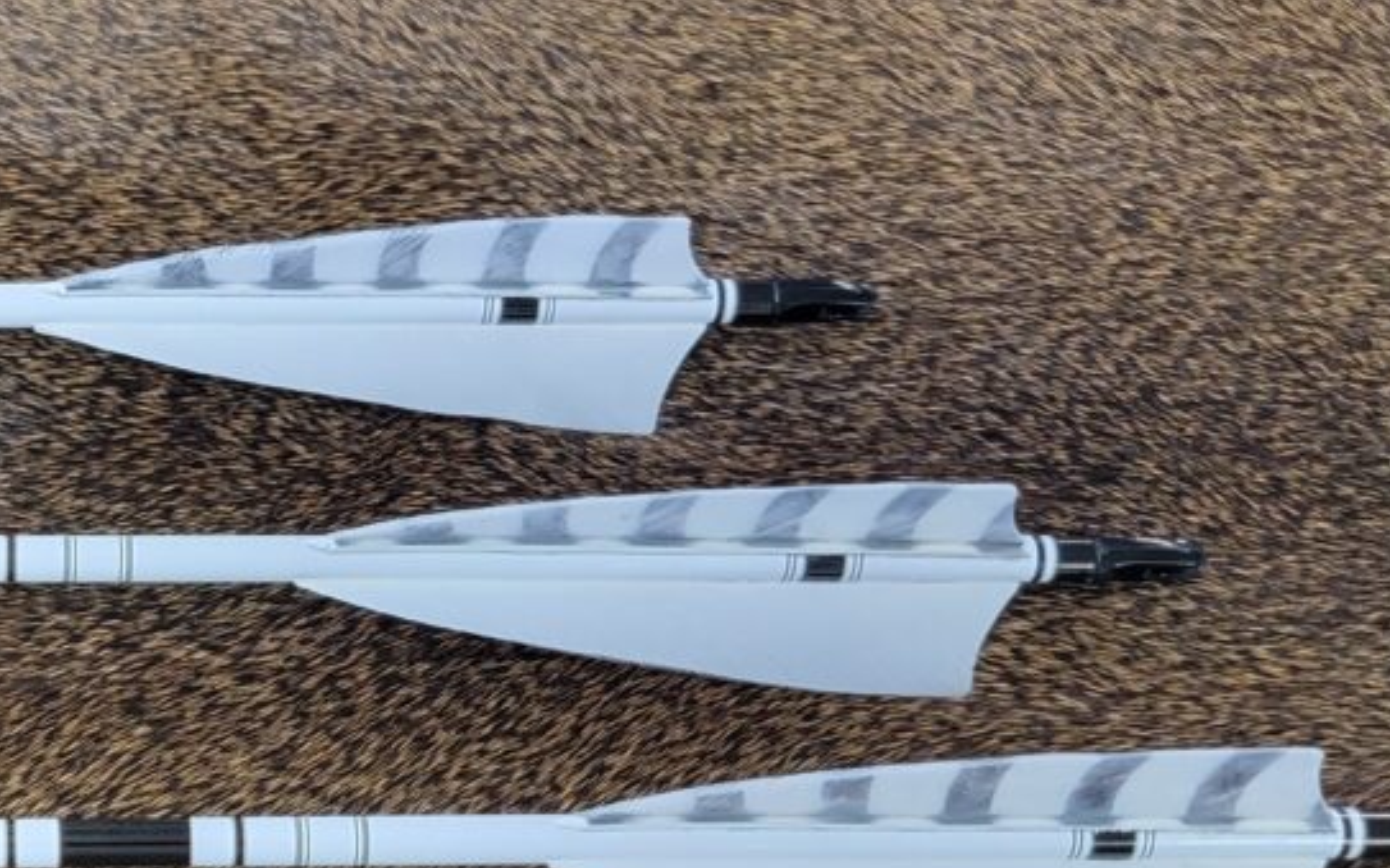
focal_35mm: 72
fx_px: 2727
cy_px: 691
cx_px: -133
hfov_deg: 26.4
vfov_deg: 17.9
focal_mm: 6.7
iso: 320
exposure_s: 1/120
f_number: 1.8
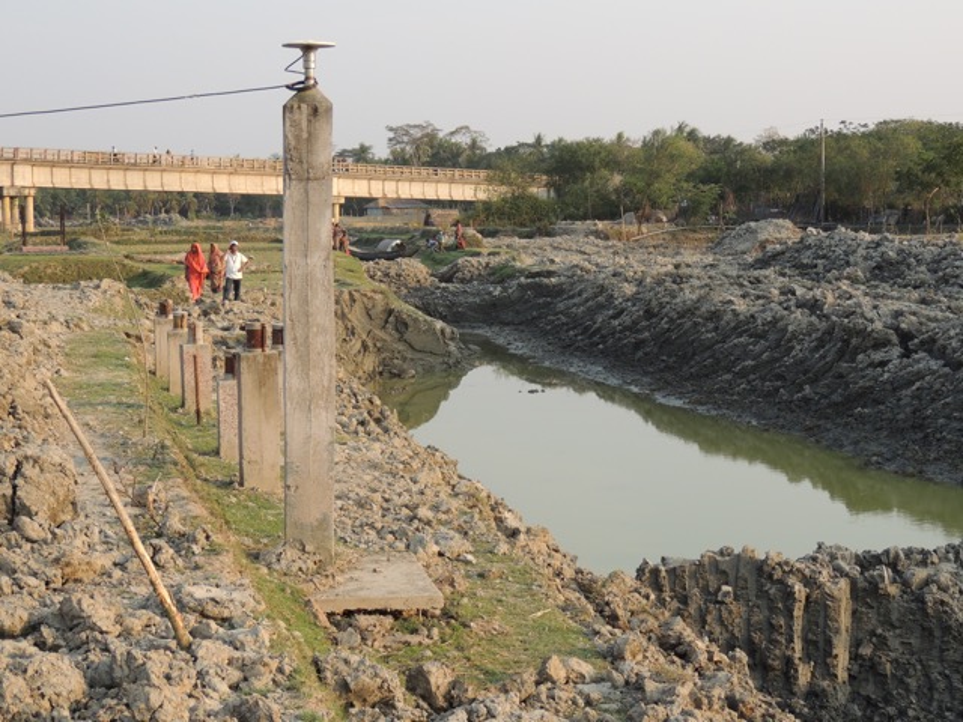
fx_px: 1947
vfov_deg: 21.0
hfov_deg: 27.8
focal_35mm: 70
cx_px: 482
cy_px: 361
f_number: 3.9
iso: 100
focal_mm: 12.4
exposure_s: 1/200
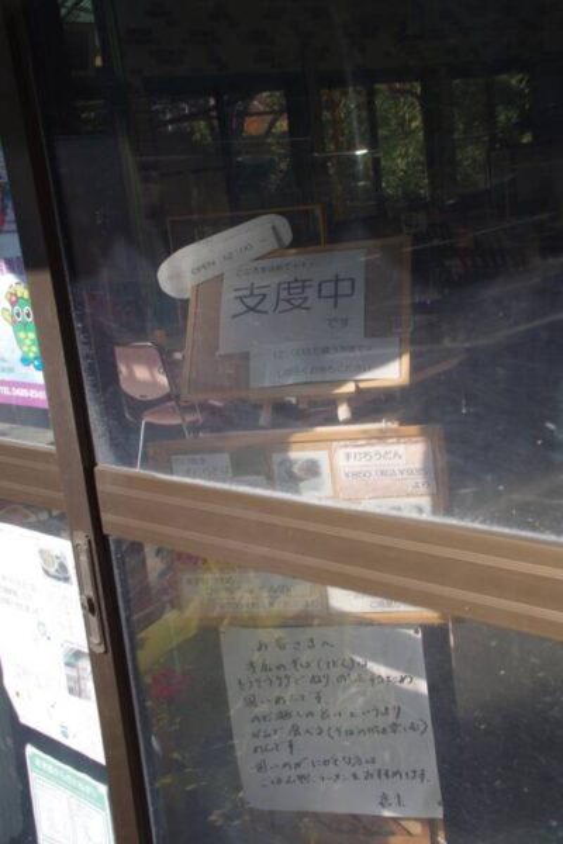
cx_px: 282
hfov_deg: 27.5
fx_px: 1149
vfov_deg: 40.3
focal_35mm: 49
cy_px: 422
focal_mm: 33
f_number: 5.6
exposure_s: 1/200
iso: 100
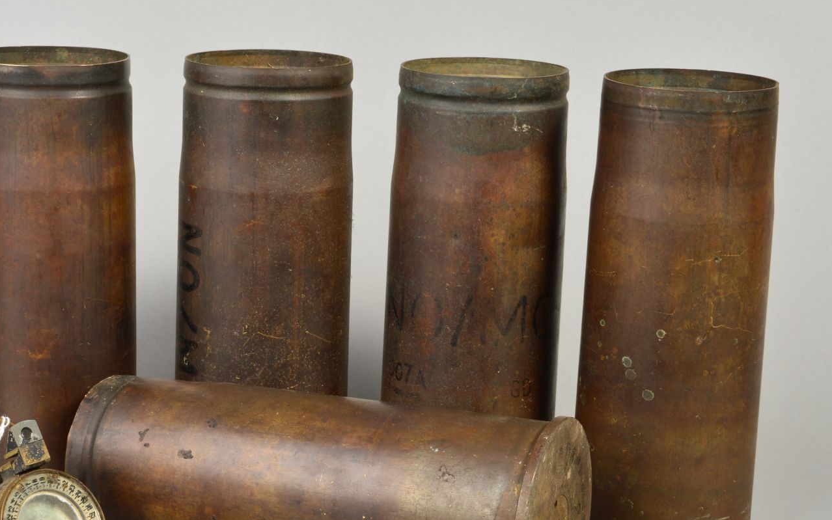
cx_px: 263
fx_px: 1859
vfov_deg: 15.9
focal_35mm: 82
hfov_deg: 25.1
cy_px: 323
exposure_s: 1/100
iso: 100
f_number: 14
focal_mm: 38
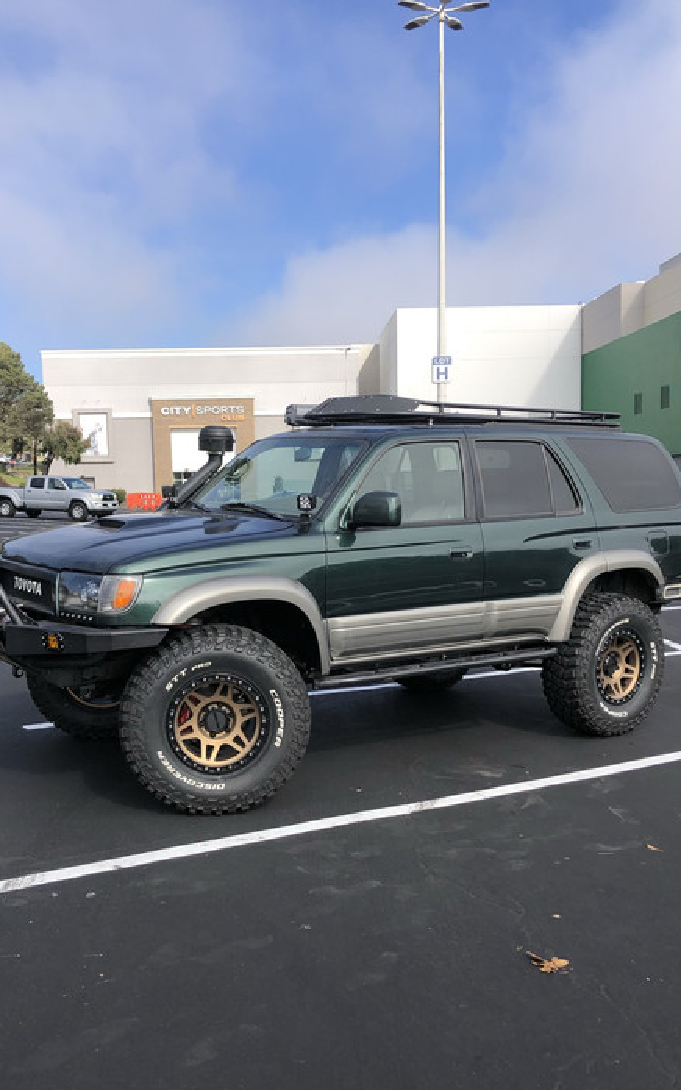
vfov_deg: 56.6
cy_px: 600
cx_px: 292
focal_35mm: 34
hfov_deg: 37.2
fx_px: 1010
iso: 20
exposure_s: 1/1453
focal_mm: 4
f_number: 1.8
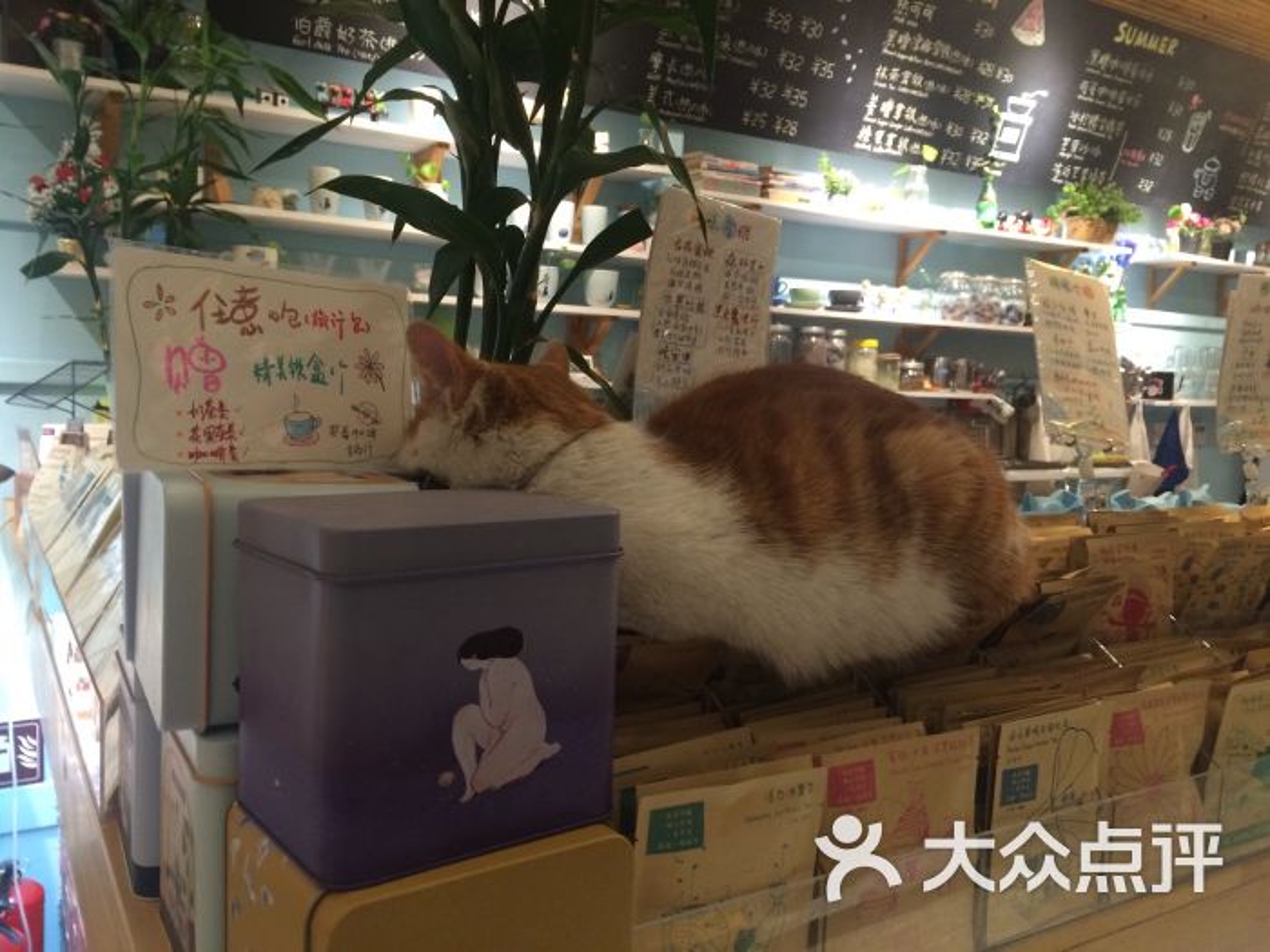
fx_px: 1064
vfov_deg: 48.2
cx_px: 635
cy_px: 476
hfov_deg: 61.7
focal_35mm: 29
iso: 200
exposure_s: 1/33
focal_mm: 4.15
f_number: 2.2
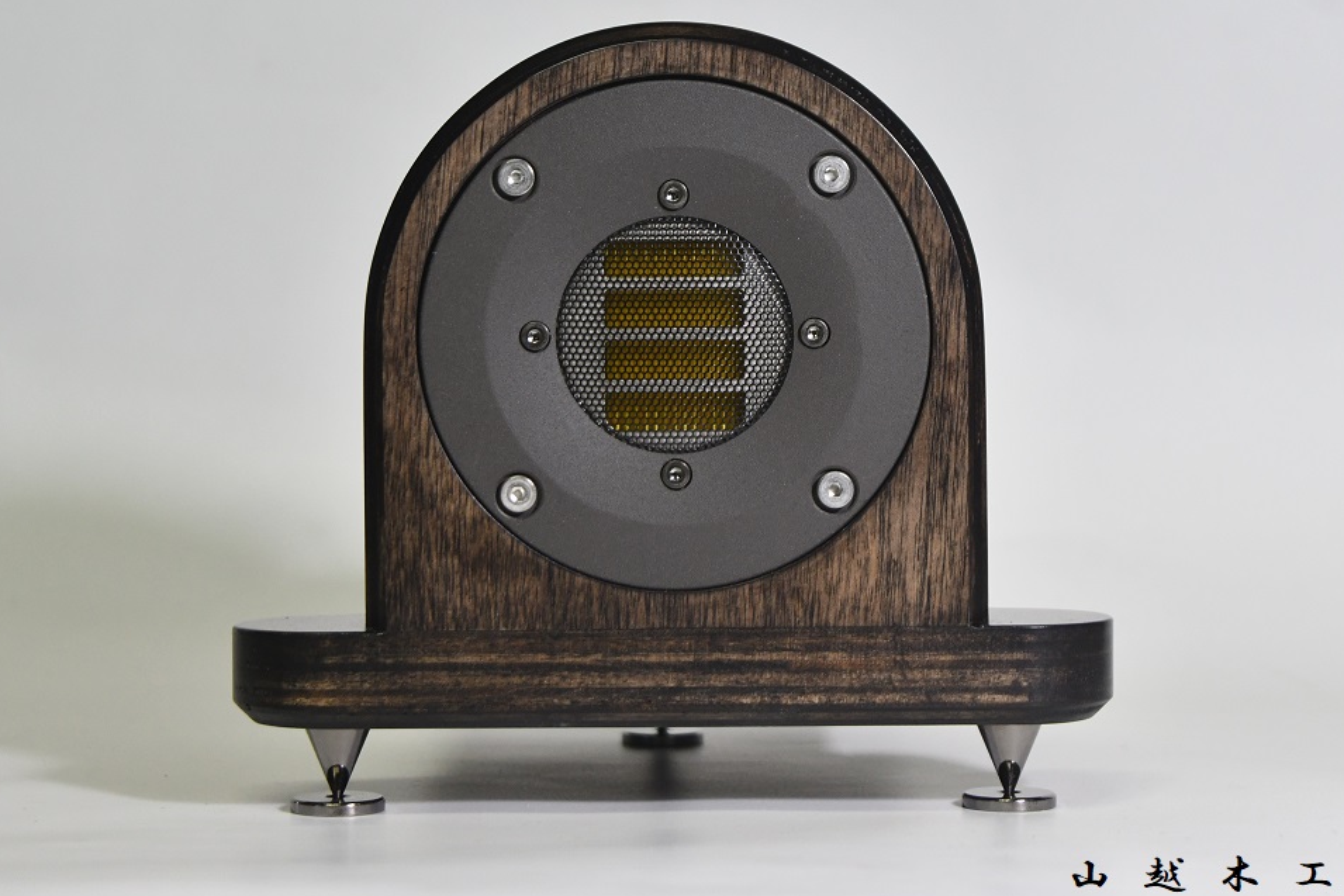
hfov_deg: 19.8
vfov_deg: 13.3
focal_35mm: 103
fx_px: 3846
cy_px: 353
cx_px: 677
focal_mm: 55
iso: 1100
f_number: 5.6
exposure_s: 1/125
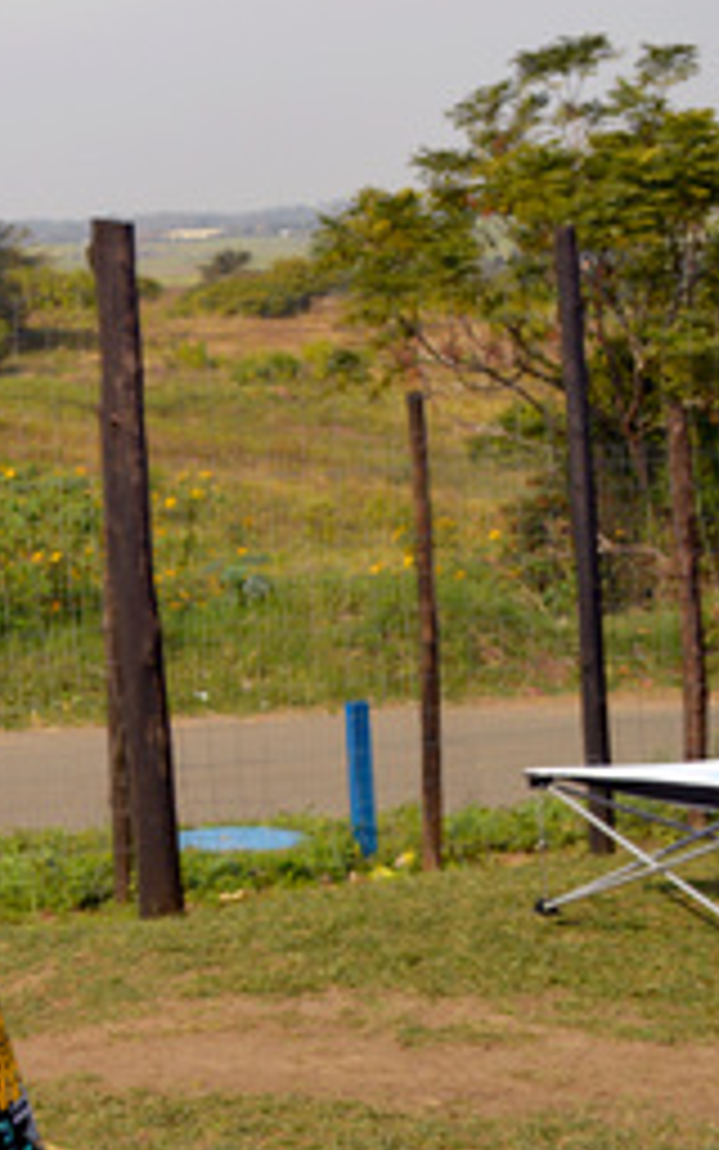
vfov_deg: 25.8
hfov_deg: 14.7
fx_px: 2477
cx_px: -512
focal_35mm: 79
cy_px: 261
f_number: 8
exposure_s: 1/200
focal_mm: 22
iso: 100
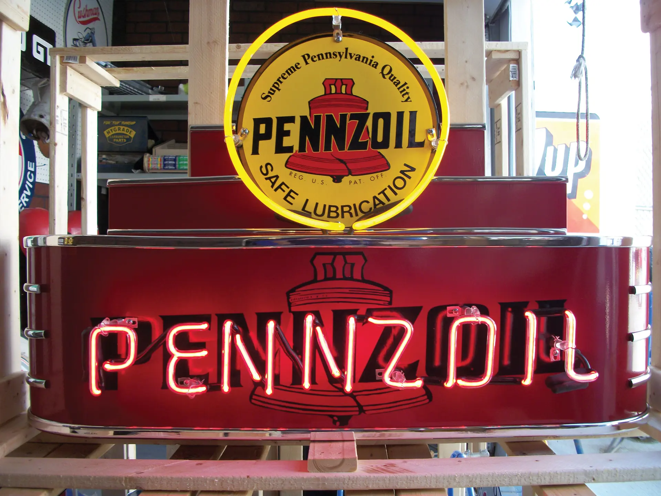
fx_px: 611
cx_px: 330
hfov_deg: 56.8
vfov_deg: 44.2
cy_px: 248
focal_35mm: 32
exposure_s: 1/80
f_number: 2.9
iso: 80
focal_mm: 5.7
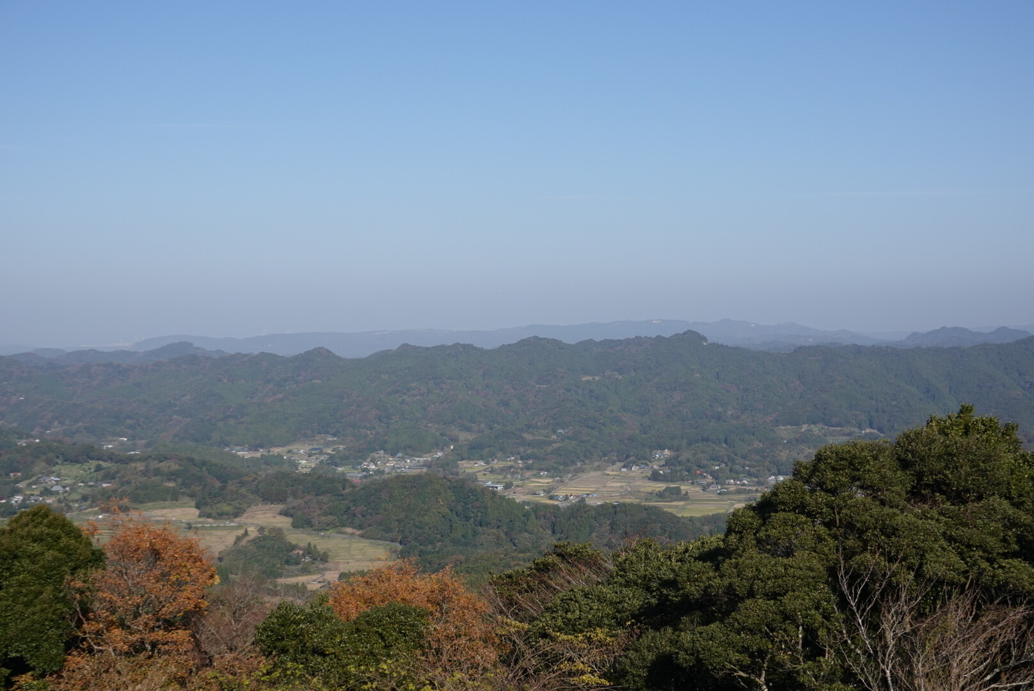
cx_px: 517
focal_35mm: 48
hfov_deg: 41.1
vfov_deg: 28.1
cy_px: 346
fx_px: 1380
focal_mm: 17.88
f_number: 4.5
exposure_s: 1/1000
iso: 125
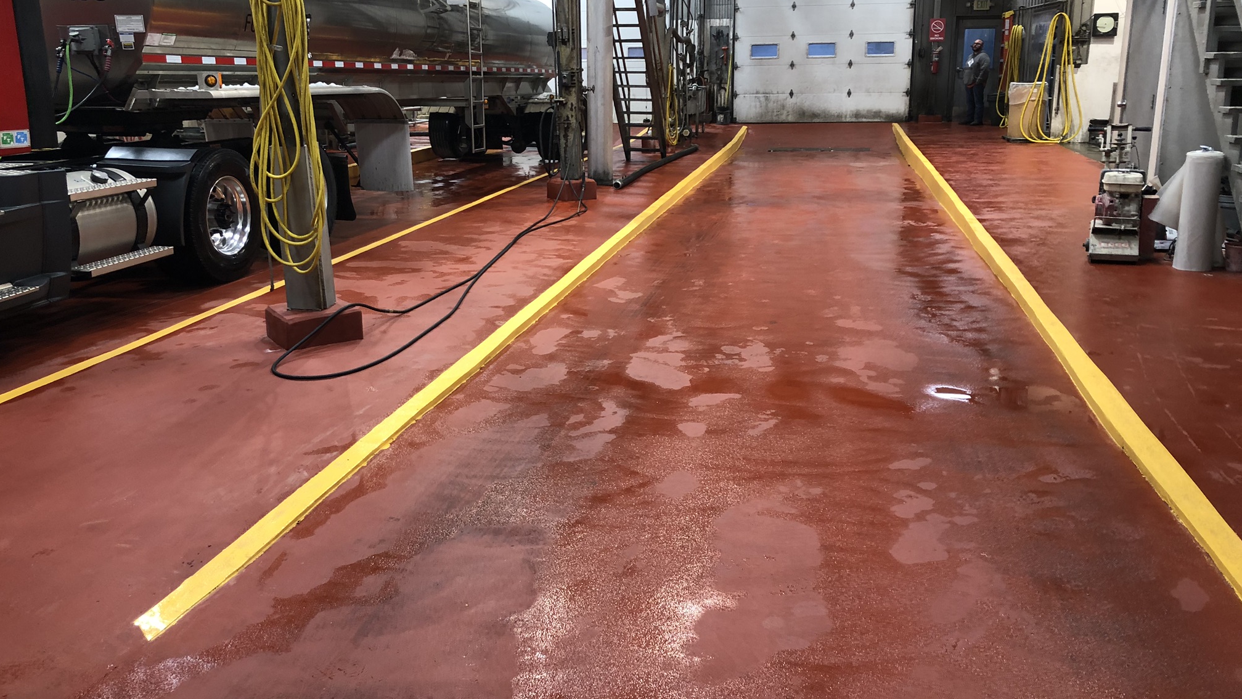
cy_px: 302
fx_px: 1021
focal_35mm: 31
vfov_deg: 37.7
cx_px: 617
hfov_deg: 62.6
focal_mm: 3.99
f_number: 1.8
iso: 40
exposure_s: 1/20
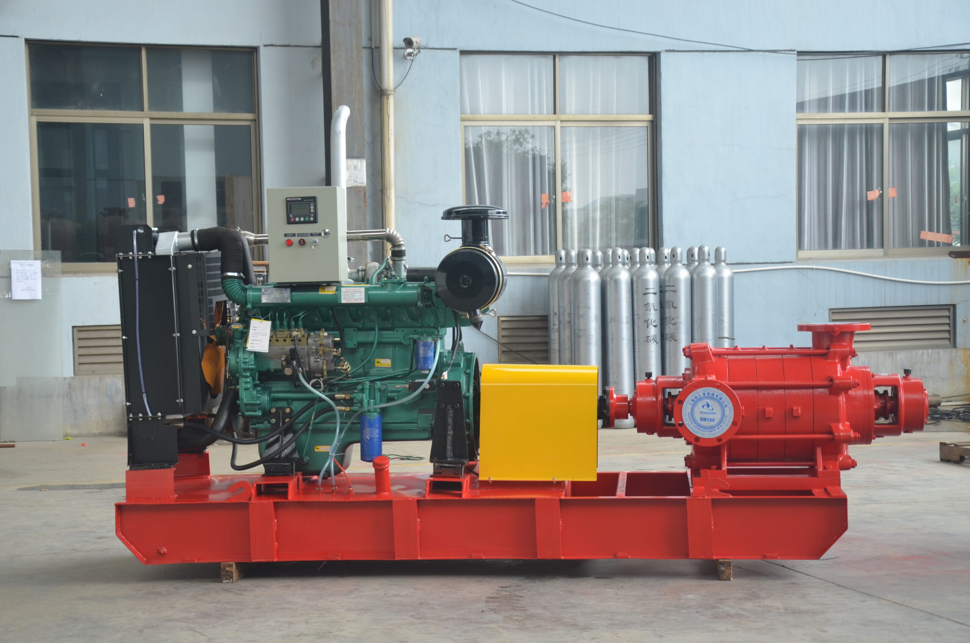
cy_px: 322
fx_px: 2017
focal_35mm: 75
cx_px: 485
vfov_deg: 18.1
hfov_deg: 27.0
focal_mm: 50
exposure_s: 1/125
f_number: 5.6
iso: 400
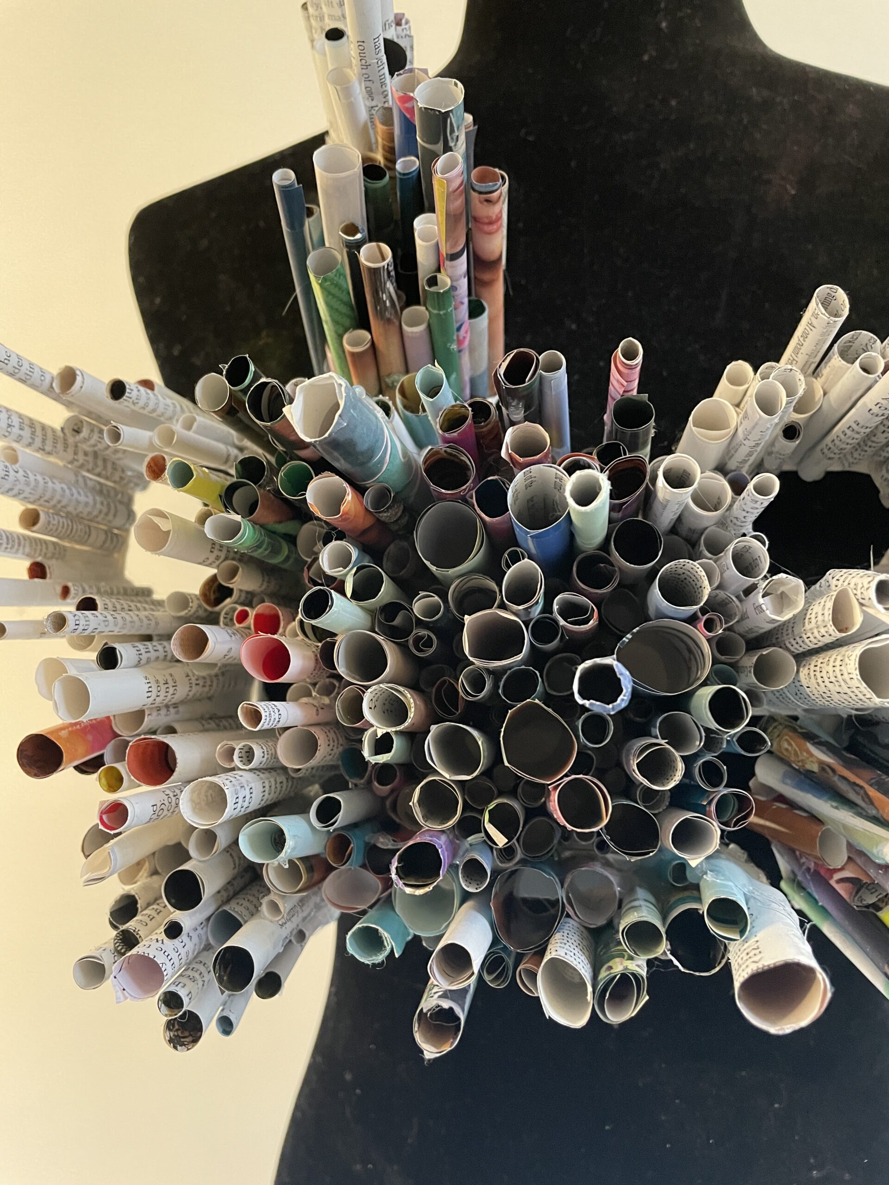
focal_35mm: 26
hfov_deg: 53.1
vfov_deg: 67.3
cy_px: 592
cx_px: 444
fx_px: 890
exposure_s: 1/40
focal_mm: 4.2
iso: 400
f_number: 1.6
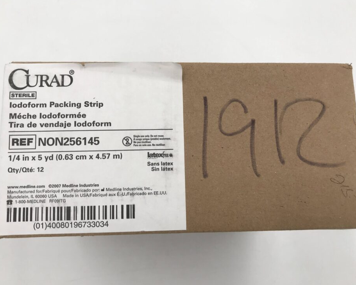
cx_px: 172
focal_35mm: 30
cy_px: 145
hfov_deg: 58.8
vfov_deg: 48.5
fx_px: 316
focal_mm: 3.99
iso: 25
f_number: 1.8
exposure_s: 1/60
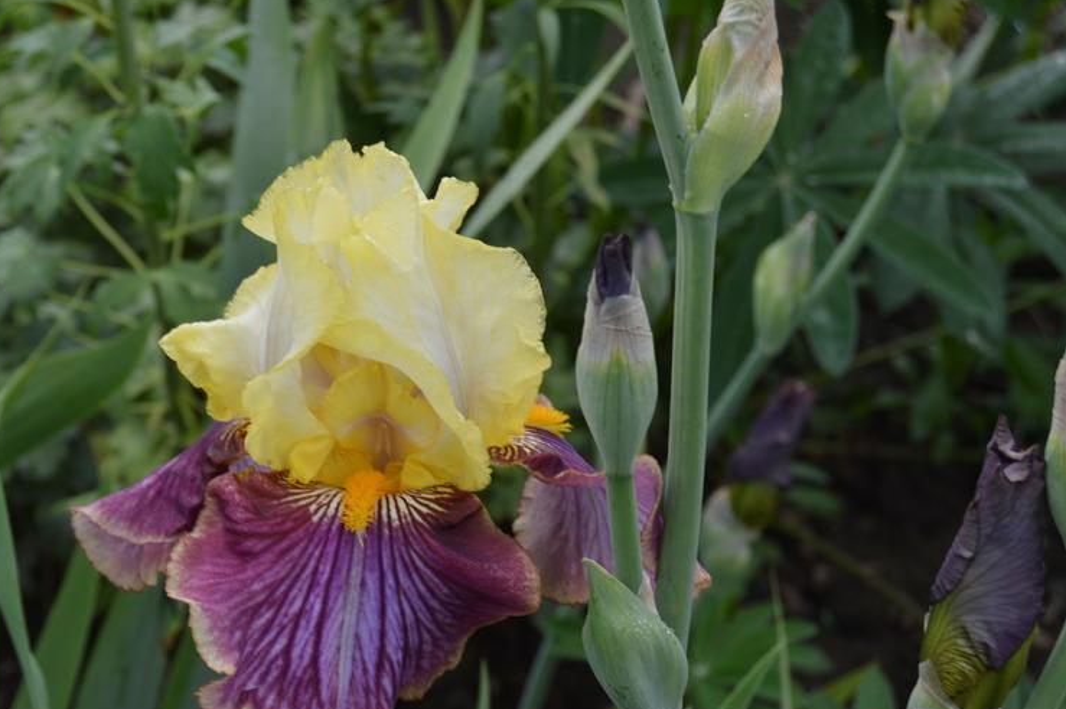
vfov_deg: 12.2
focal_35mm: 112
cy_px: 402
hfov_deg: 18.3
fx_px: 3303
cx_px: 358
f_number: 8
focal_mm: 55
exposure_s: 1/125
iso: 110
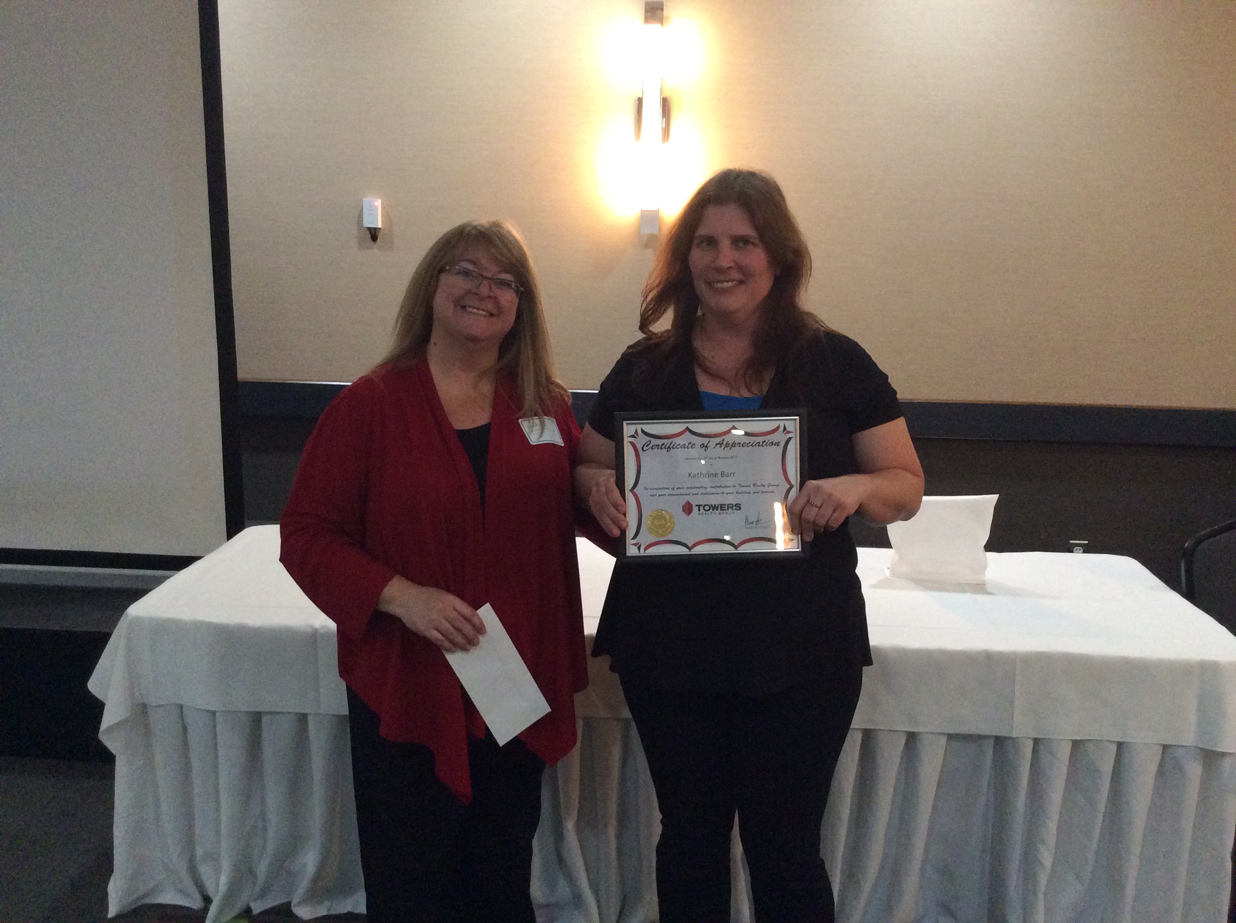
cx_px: 618
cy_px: 462
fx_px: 1141
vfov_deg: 44.1
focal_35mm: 32
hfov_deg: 56.9
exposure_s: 1/24
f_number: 2.4
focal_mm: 3.3
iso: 250
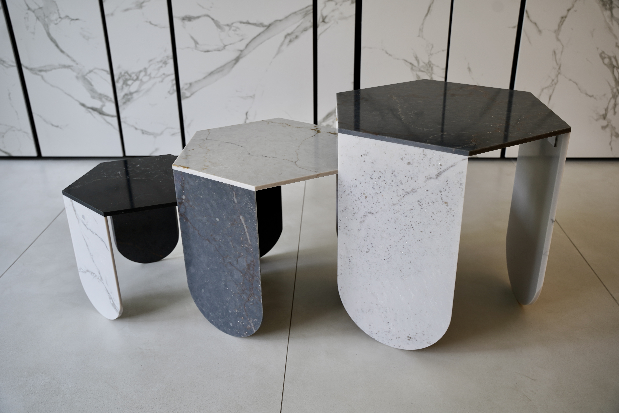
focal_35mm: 35
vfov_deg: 37.9
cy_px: 206
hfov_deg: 54.4
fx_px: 602
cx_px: 310
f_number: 4.5
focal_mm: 35
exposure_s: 1/40
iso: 160
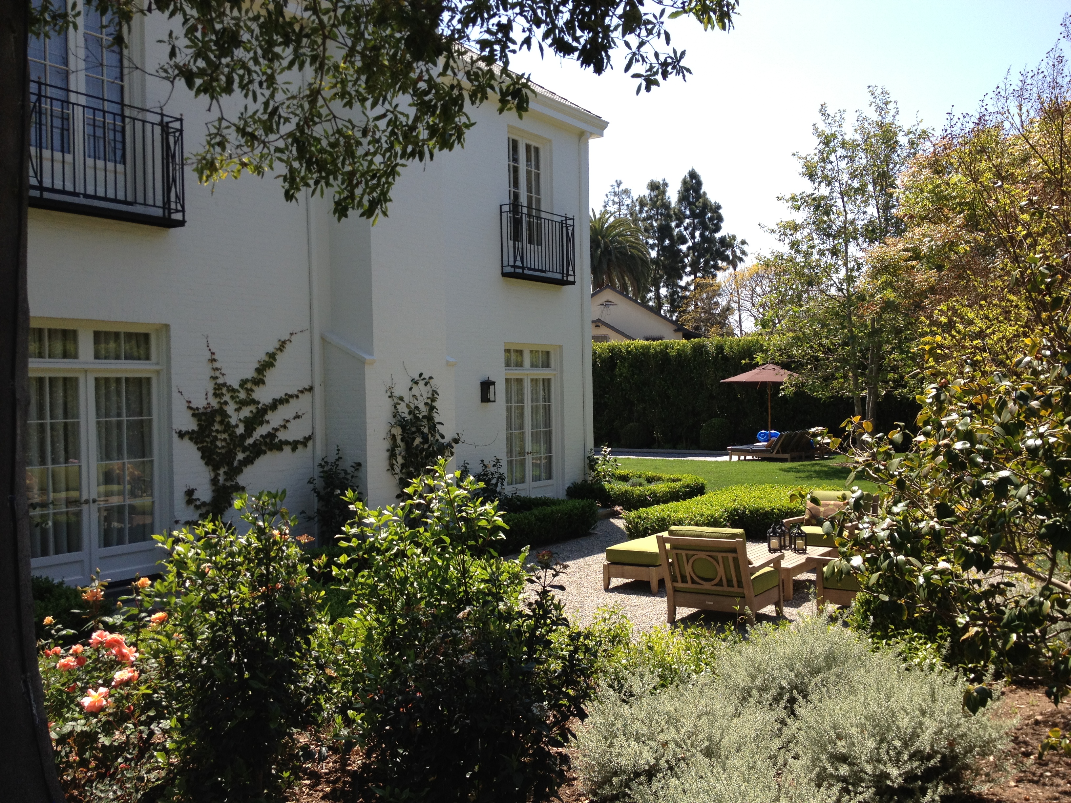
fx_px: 1083
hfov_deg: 52.6
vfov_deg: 40.7
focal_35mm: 35
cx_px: 536
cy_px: 402
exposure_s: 1/863
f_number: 2.4
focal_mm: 4.28
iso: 64
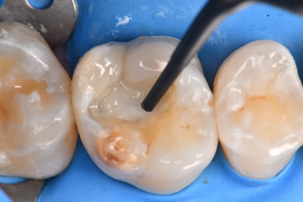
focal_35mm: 157
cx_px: 152
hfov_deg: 13.1
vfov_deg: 8.7
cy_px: 101
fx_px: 1321
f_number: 32
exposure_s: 1/160
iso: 200
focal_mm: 105
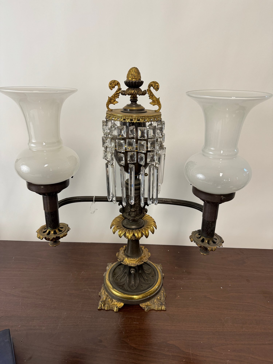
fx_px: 252
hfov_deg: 56.8
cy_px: 182
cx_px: 136
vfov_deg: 71.6
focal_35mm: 24
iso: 200
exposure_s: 1/120
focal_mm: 6.76
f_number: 1.78
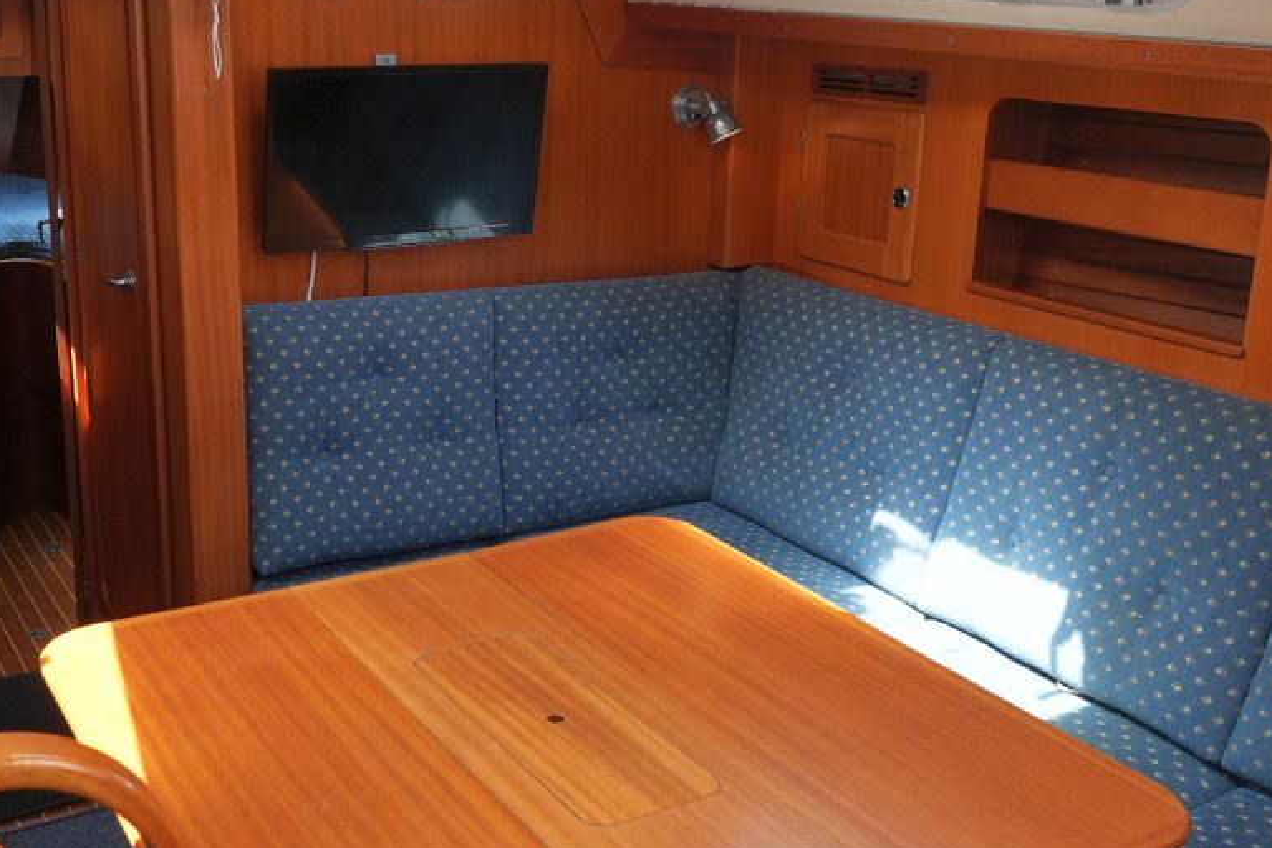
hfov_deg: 46.7
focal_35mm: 41
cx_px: 469
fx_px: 1457
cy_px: 378
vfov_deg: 32.4
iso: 250
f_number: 4
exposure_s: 1/160
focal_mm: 11
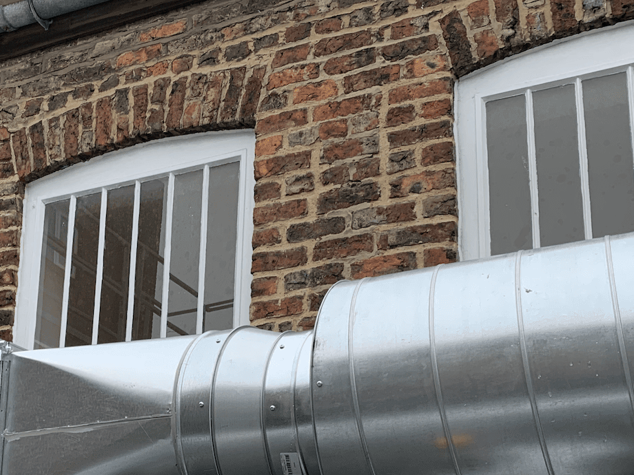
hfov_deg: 33.5
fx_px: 1044
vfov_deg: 24.9
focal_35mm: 57
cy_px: 425
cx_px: 207
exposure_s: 1/121
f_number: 1.8
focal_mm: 4.25
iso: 32
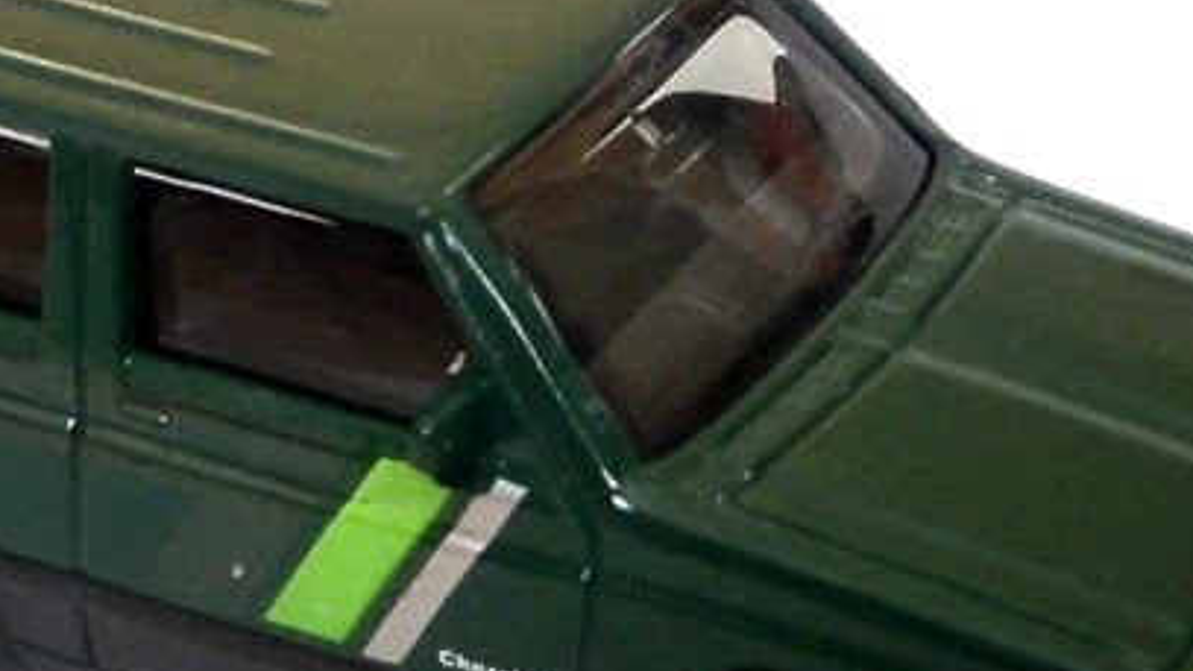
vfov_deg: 11.3
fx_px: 3385
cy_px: 453
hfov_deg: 20.0
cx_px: 490
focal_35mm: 107
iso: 250
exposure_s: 1/40
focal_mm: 8.3
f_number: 3.4
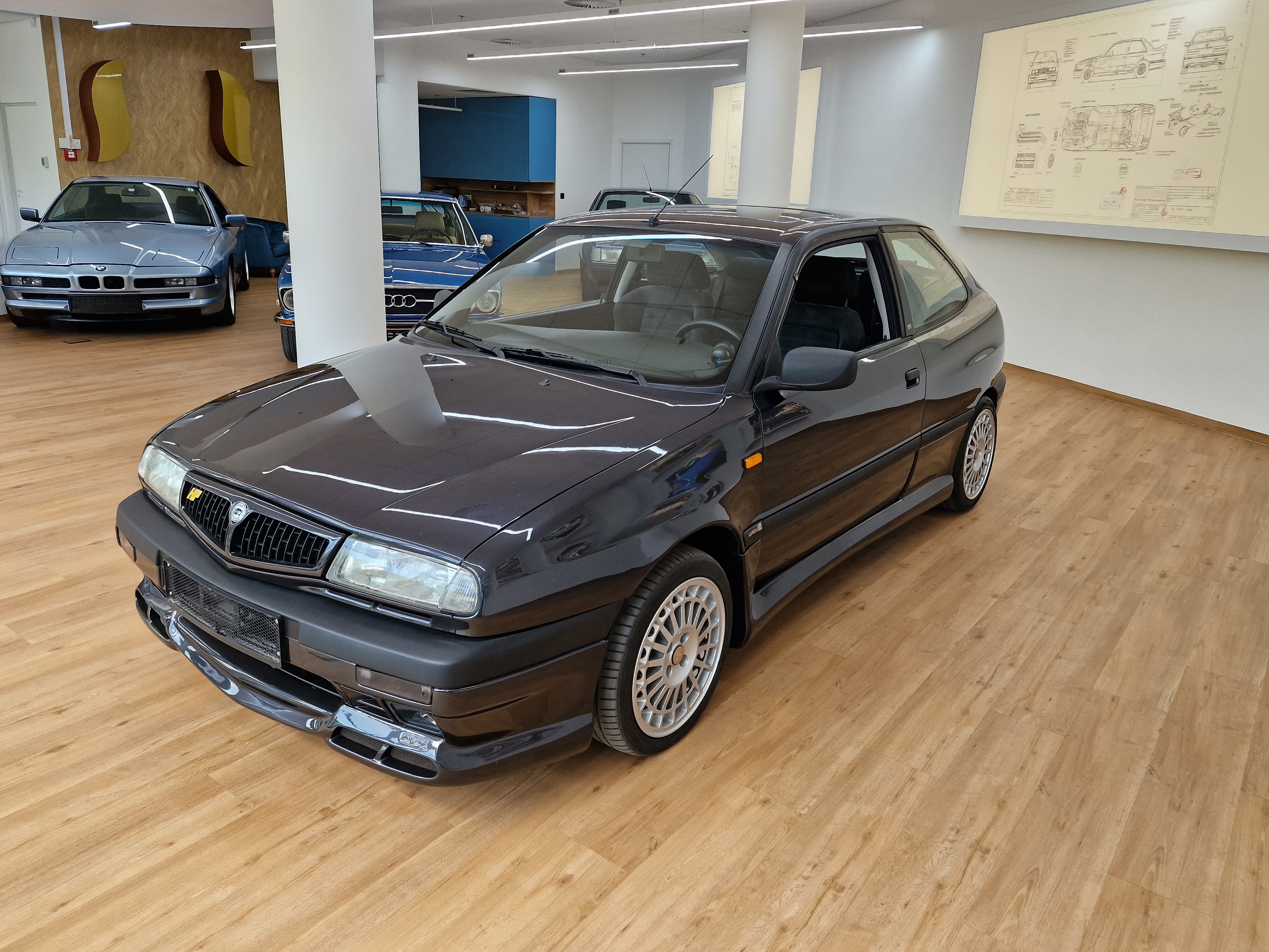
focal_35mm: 25
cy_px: 437
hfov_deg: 69.4
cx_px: 620
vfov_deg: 54.8
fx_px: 916
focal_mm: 6.4
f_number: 1.8
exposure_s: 1/180
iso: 200
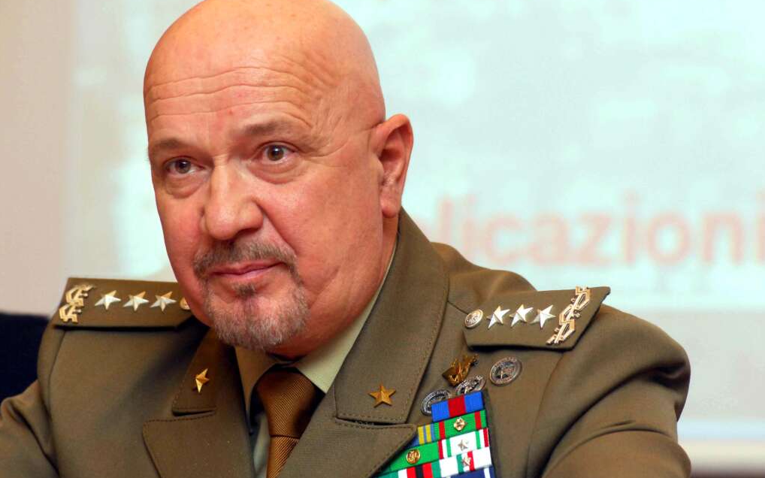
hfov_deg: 8.8
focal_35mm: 239
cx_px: 383
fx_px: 4972
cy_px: 235
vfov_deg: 5.5
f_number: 5
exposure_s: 1/100
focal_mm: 155
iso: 640
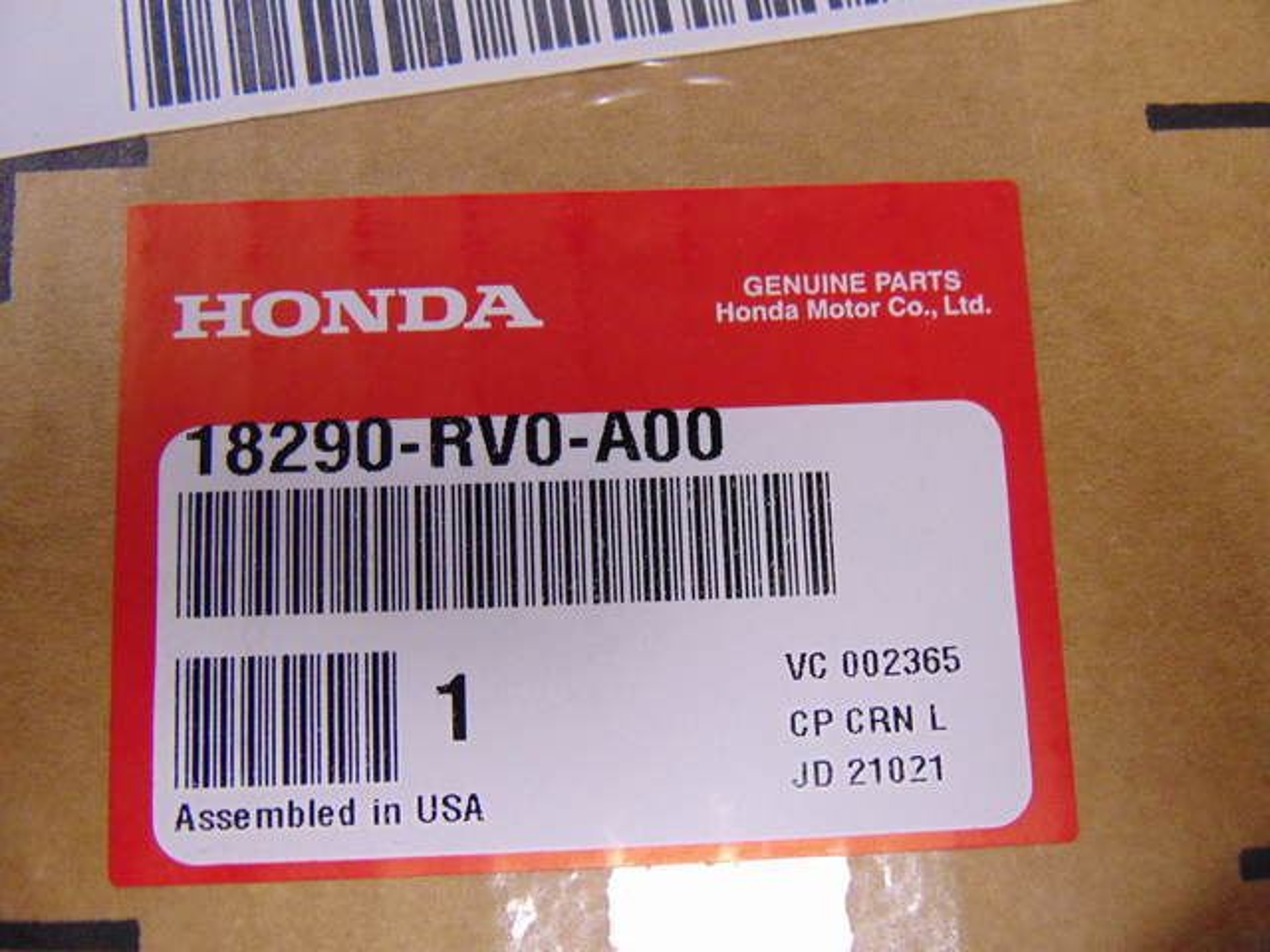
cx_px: 635
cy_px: 476
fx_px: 917
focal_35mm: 25
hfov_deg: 69.4
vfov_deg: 54.9
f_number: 3
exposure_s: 1/40
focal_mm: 4.5
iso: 500
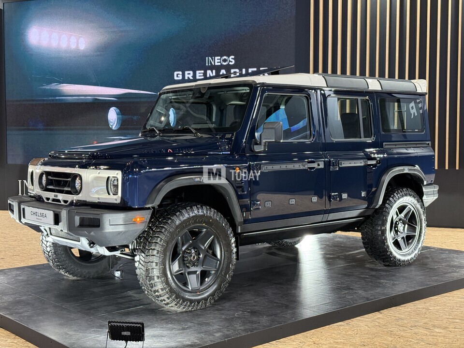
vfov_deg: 30.3
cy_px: 174
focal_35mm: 48
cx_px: 232
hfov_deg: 39.7
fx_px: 643
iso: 200
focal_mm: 6.76
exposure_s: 1/40
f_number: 1.78
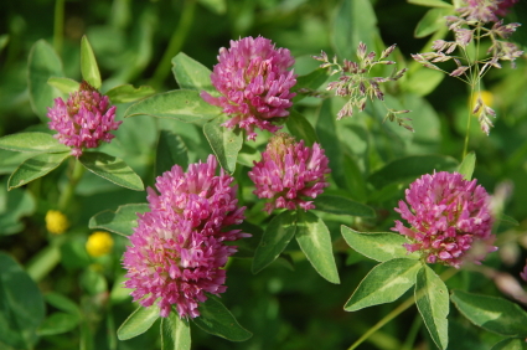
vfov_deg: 7.3
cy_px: 175
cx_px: 264
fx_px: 2741
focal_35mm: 188
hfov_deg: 11.0
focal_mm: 125
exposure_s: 1/250
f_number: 8
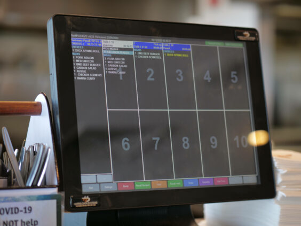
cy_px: 113
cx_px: 150
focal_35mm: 86
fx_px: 748
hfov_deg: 22.8
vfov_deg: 17.2
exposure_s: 1/80
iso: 125
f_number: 1.6
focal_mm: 43
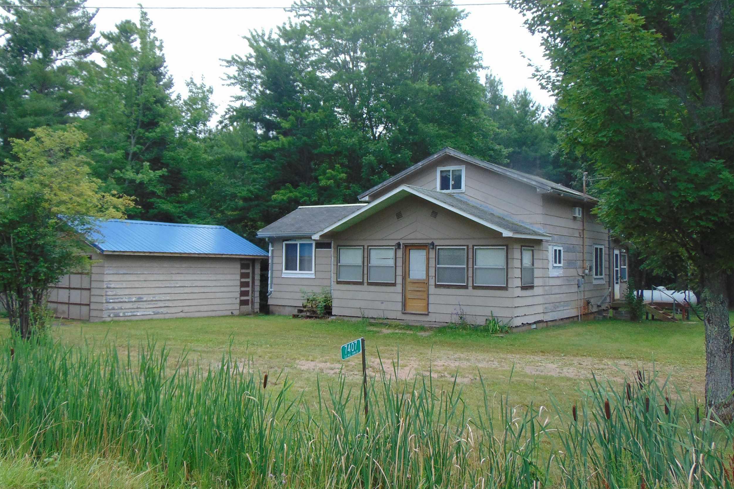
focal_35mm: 32
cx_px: 338
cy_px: 217
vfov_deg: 41.1
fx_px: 652
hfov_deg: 58.6
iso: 80
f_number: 3
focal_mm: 4.5
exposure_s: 1/500
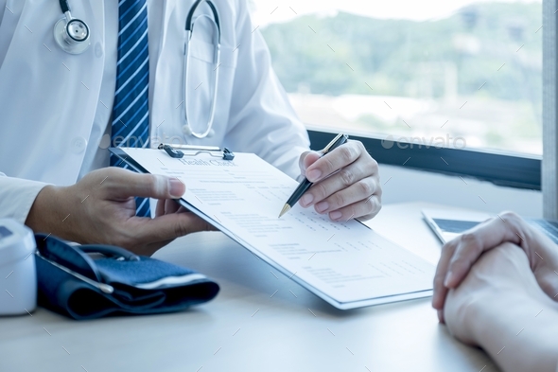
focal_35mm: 64
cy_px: 186
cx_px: 279
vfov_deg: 21.2
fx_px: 992
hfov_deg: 31.4
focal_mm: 42.7
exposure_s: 1/100
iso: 250
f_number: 2.8
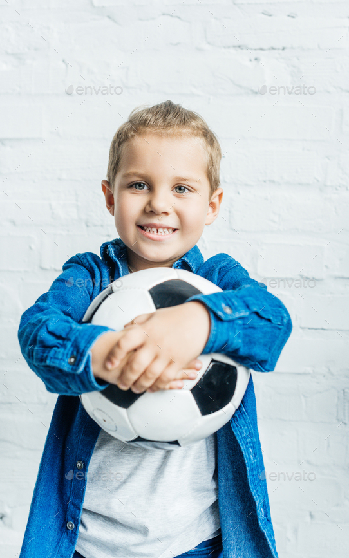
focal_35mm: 52
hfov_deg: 24.9
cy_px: 277
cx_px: 189
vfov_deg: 38.9
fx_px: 791
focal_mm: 50
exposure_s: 1/160
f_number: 3.5
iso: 320
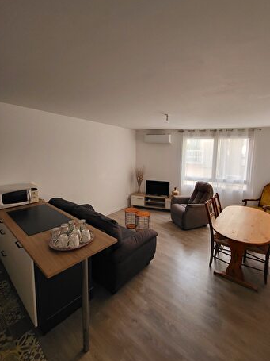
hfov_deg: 81.5
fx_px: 156
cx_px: 147
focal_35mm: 15
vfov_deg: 98.1
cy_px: 173
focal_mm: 1.74
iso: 200
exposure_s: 1/50
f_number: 2.2
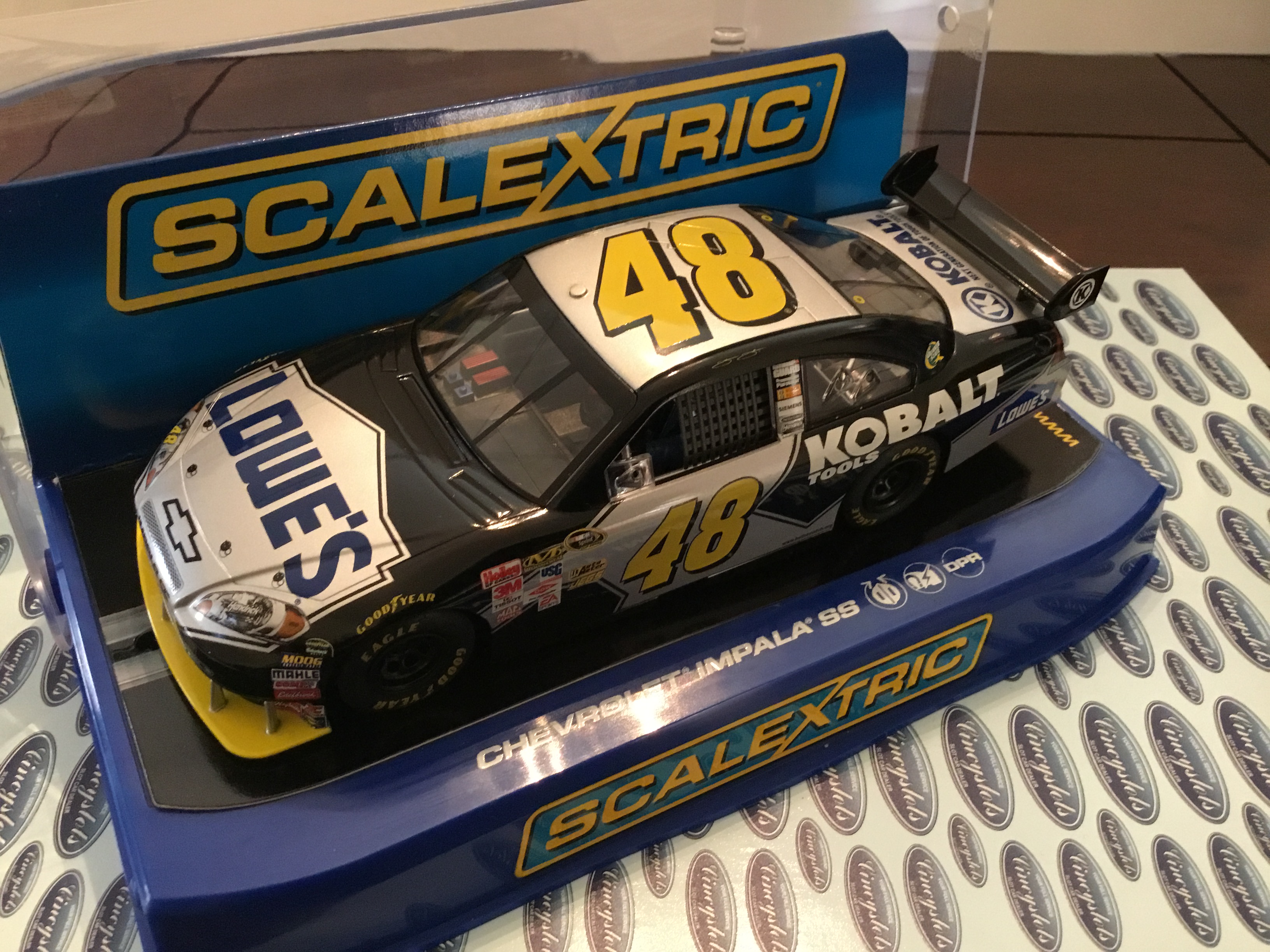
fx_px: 1137
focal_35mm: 31
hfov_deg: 58.4
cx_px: 635
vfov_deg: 45.4
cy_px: 476
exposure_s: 1/20
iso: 200
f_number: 2.4
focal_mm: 3.3
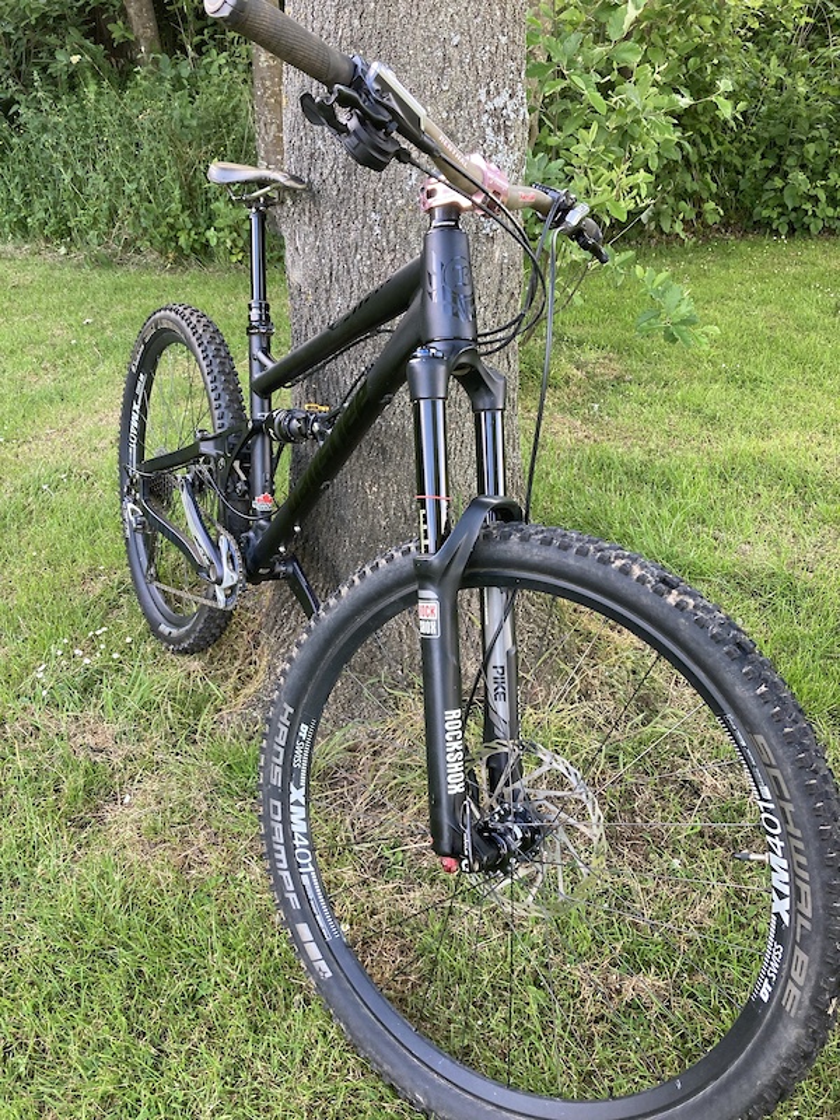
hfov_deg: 49.7
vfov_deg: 63.4
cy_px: 560
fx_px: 906
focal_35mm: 28
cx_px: 420
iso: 80
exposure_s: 1/121
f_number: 1.8
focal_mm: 3.99
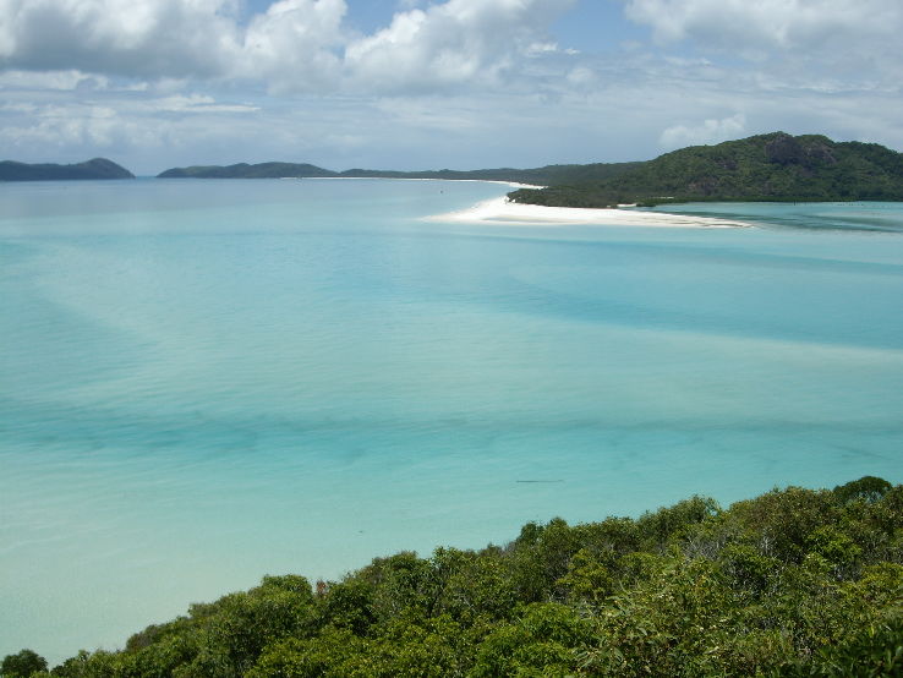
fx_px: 1226
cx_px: 452
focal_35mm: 47
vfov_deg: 30.9
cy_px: 339
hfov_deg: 40.4
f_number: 4.8
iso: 50
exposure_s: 1/500
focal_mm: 7.6
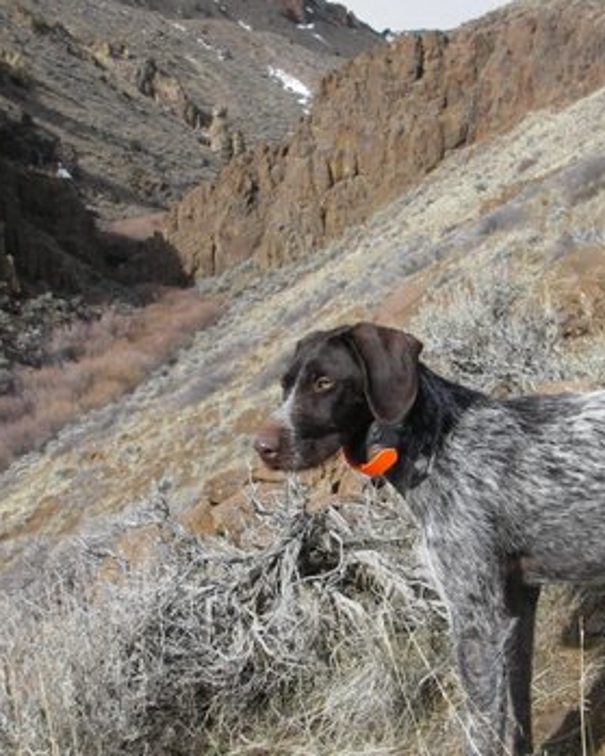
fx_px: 1142
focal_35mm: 51
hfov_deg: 29.6
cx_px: 336
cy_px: 383
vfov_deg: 36.7
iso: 50
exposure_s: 1/160
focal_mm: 6.3
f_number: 6.6
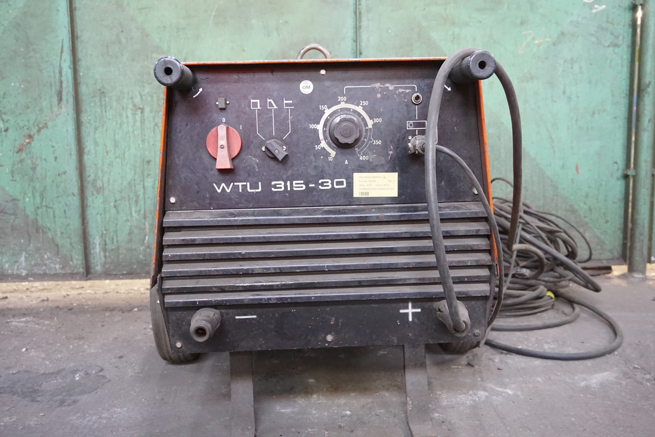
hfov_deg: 53.1
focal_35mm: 36
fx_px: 655
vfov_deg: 36.9
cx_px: 328
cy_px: 218
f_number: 4.5
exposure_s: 1/20
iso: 3200
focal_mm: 24
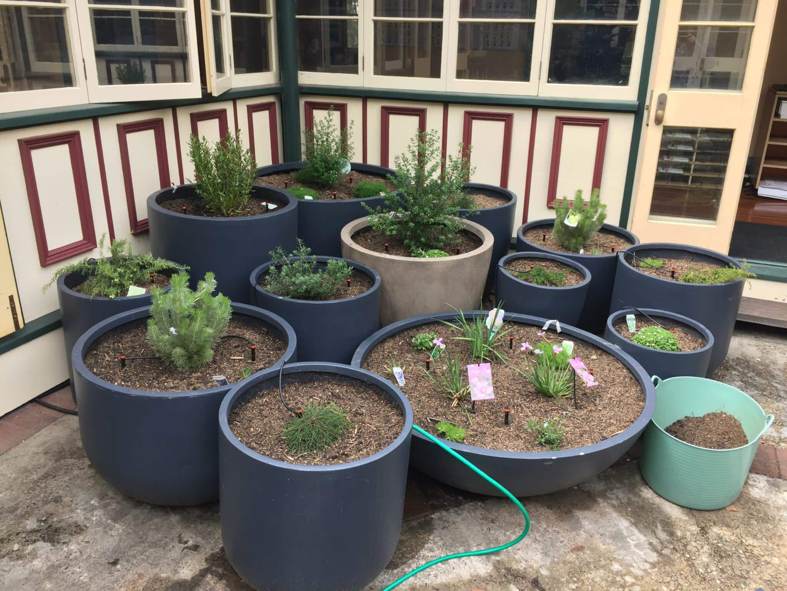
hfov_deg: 61.7
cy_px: 296
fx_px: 659
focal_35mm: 29
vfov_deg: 48.2
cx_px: 394
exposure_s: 1/174
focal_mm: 4.15
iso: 32
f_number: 2.2
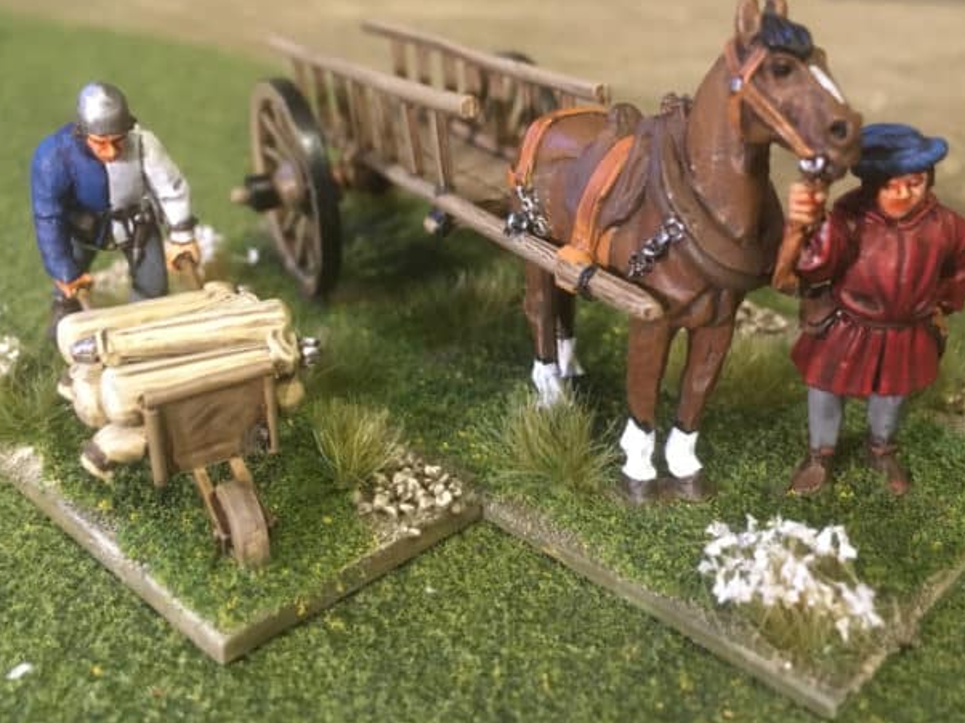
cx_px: 500
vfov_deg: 38.6
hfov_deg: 50.1
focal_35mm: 37
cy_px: 327
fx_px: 1031
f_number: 2.2
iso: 200
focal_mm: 4.15
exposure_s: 1/20
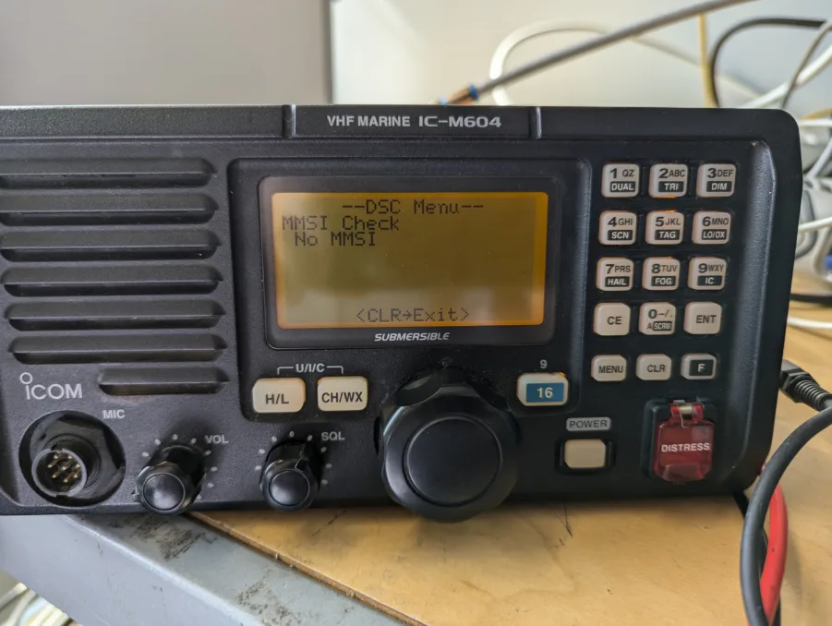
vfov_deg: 56.9
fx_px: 578
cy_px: 313
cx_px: 416
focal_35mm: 24
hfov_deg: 71.5
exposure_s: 1/484
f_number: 1.85
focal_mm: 6.81
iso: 46
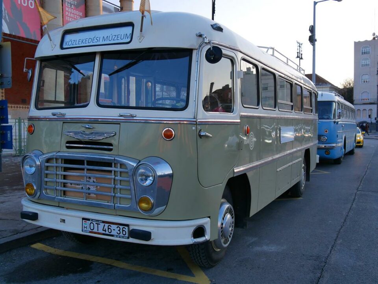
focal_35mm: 38
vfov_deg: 37.7
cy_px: 142
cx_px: 189
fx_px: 415
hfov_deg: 49.0
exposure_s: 1/200
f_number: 5
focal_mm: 19
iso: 200
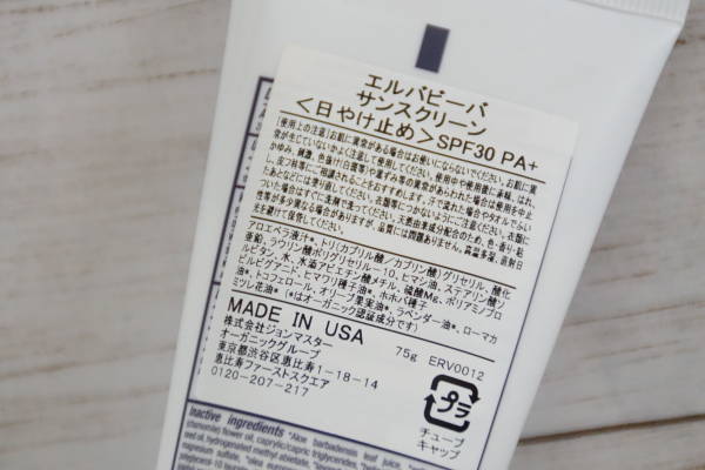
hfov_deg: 10.5
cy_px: 235
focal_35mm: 195
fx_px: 3818
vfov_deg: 7.0
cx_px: 352
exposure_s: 1/125
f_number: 6.3
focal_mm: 130
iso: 4000
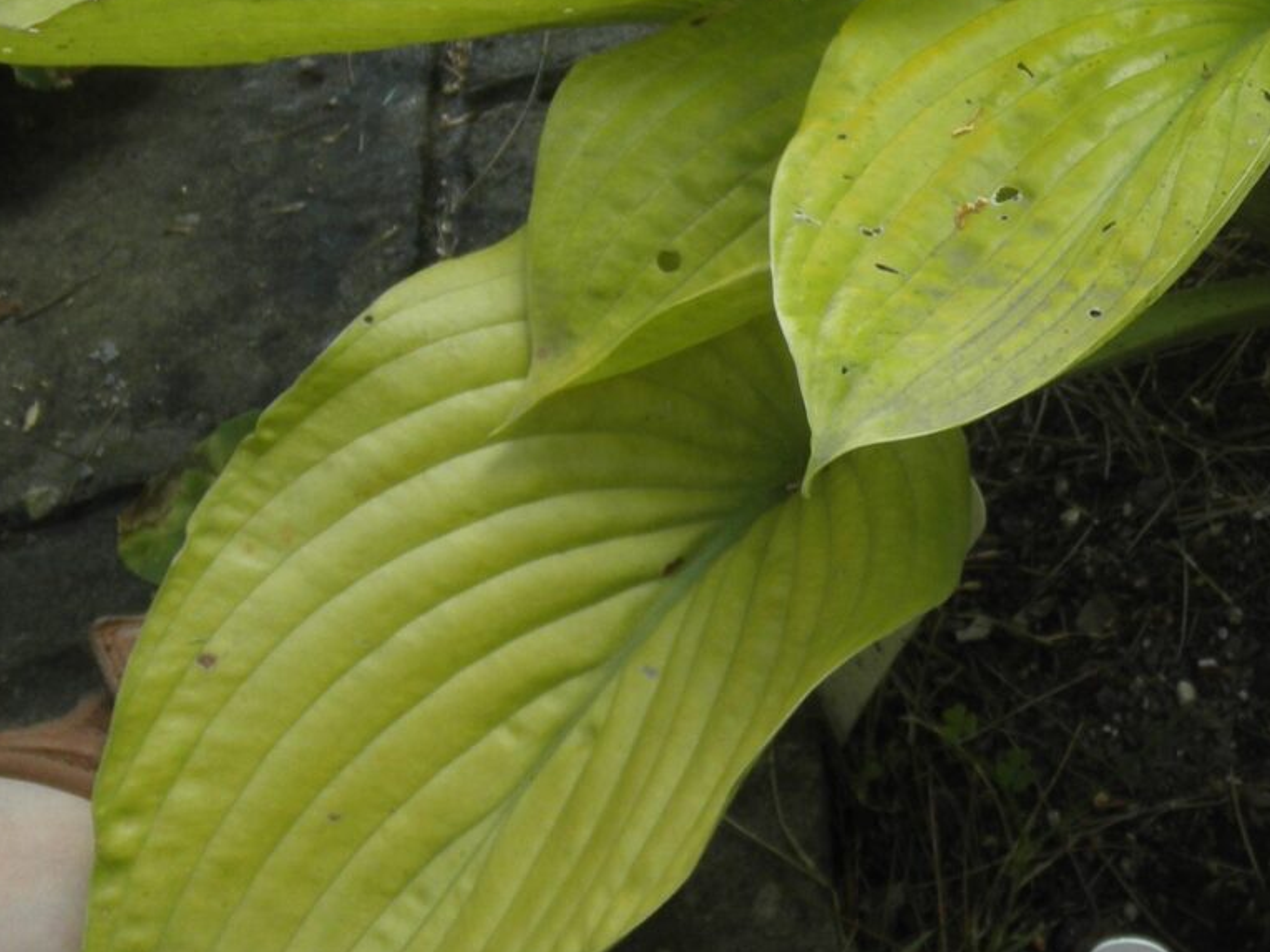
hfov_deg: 24.0
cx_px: 1469
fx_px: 2750
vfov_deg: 19.2
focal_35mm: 75
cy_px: 81
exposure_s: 1/60
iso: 64
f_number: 3
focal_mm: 5
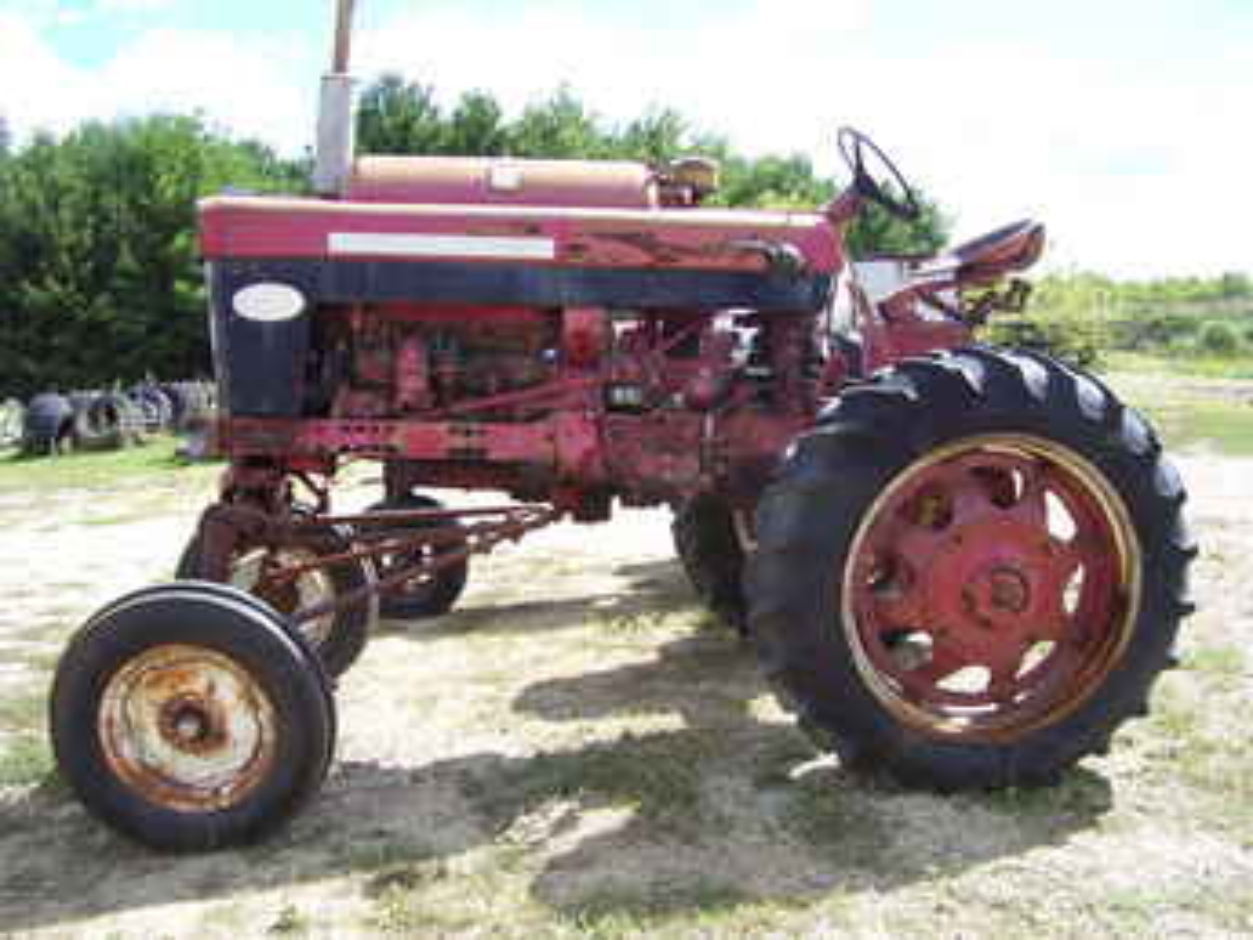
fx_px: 1231
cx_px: 626
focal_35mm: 34
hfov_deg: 54.0
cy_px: 470
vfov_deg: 41.8
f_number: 2.7
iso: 80
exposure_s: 1/500
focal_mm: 5.6
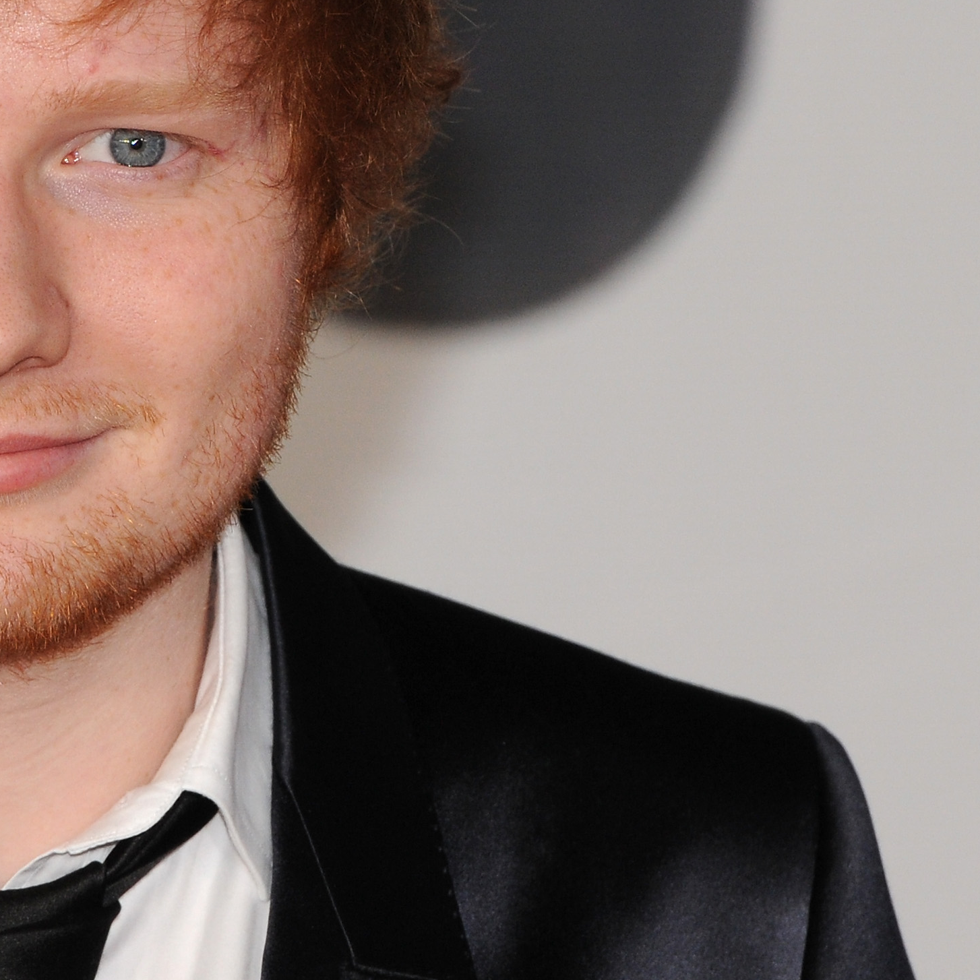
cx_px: 250
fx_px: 24054
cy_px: 326
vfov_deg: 2.3
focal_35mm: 751
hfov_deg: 2.3
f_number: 5.6
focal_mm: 200
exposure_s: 1/250
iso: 400
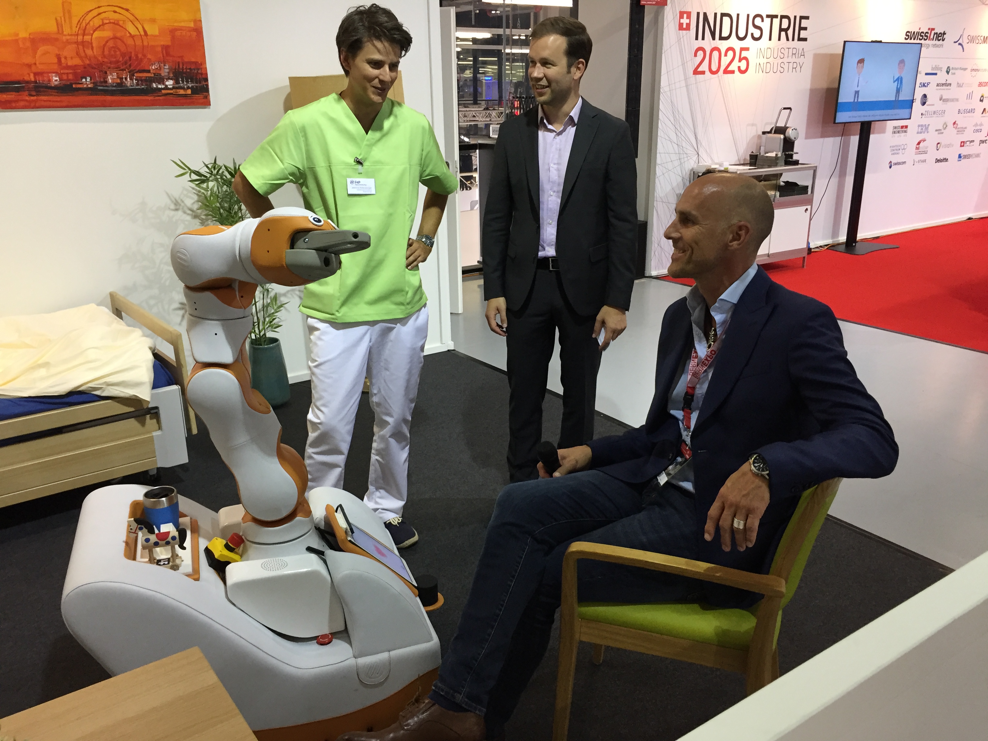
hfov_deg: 61.7
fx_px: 828
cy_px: 370
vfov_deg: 48.2
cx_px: 494
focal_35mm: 29
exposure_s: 1/33
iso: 80
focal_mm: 4.15
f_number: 2.2
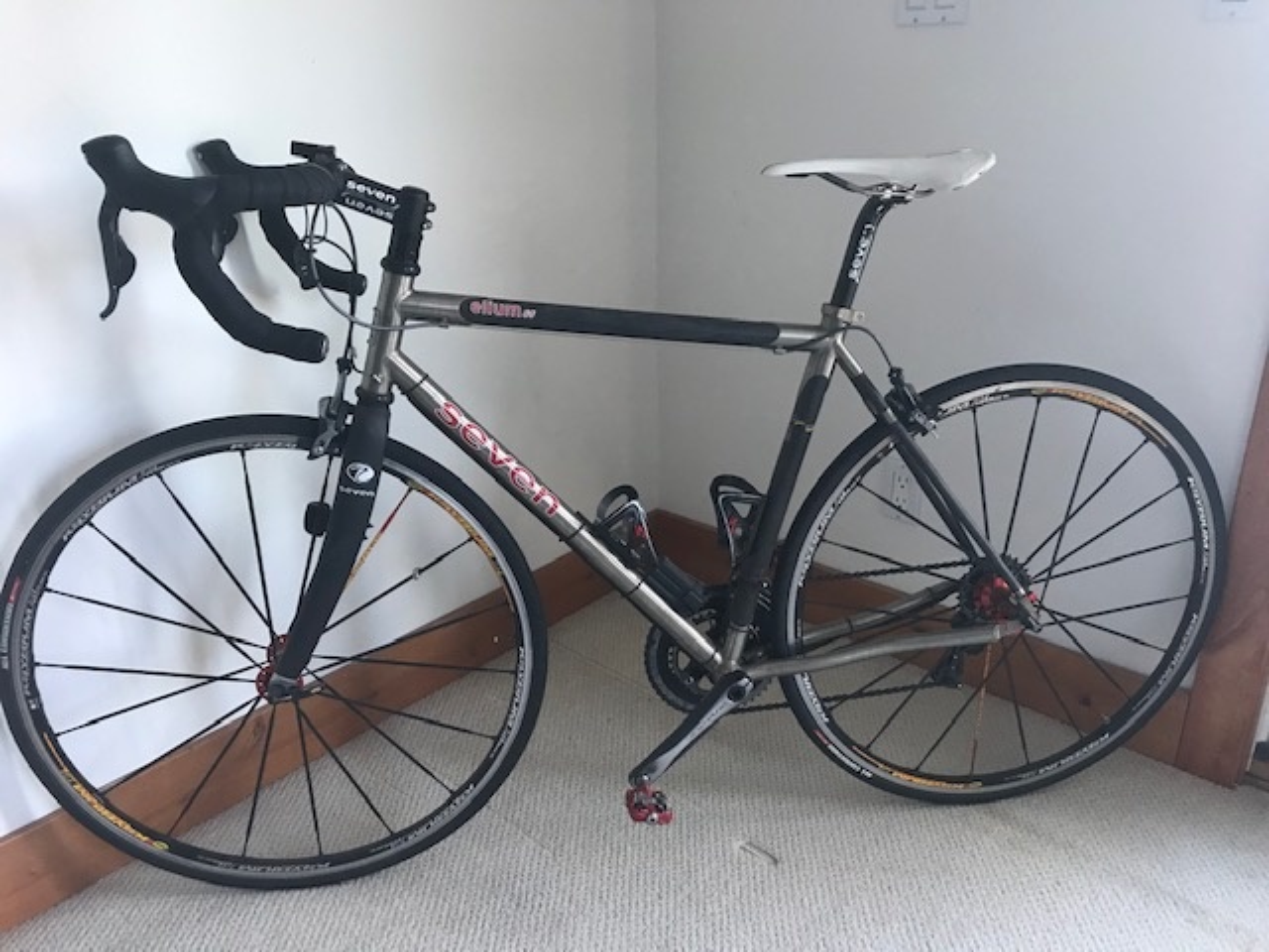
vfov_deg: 49.7
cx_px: 634
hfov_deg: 63.4
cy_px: 476
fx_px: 1026
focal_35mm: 28
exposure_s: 1/15
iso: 50
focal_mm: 3.99
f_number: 1.8
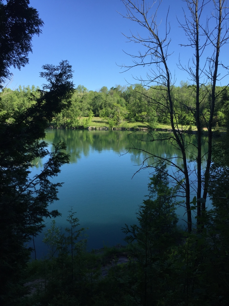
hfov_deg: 48.2
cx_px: 114
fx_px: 256
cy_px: 153
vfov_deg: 61.7
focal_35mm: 29
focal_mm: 4.15
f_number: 2.2
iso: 32
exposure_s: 1/1276
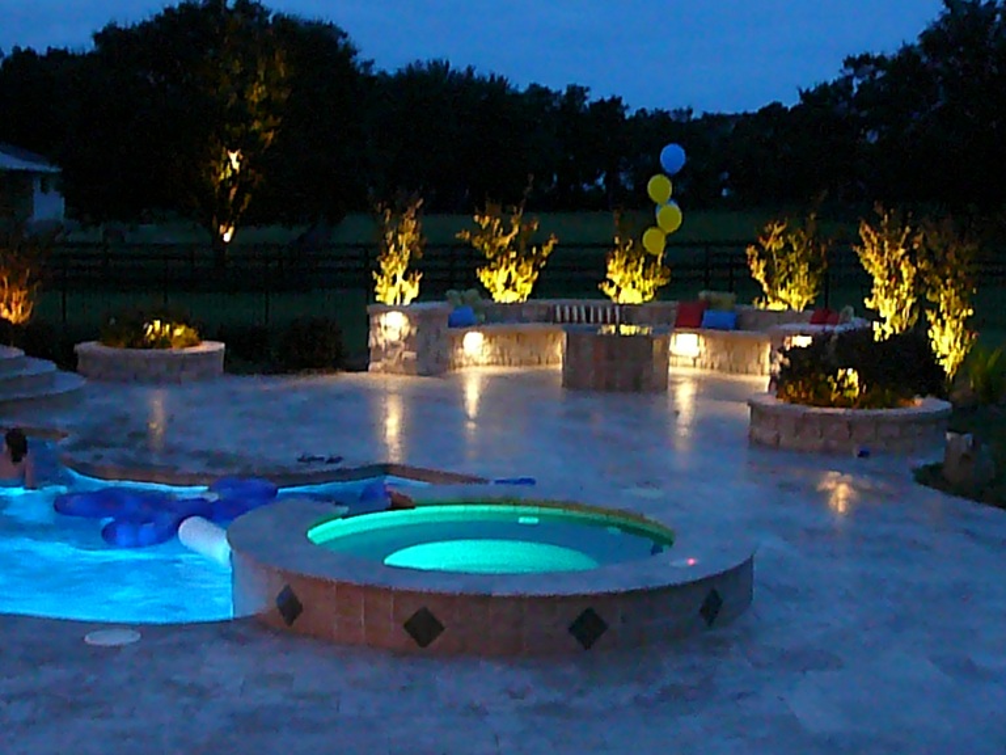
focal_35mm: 55
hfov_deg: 34.9
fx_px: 1598
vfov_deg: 26.6
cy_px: 378
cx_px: 503
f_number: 3.5
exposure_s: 1/8
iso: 1600
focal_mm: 8.2
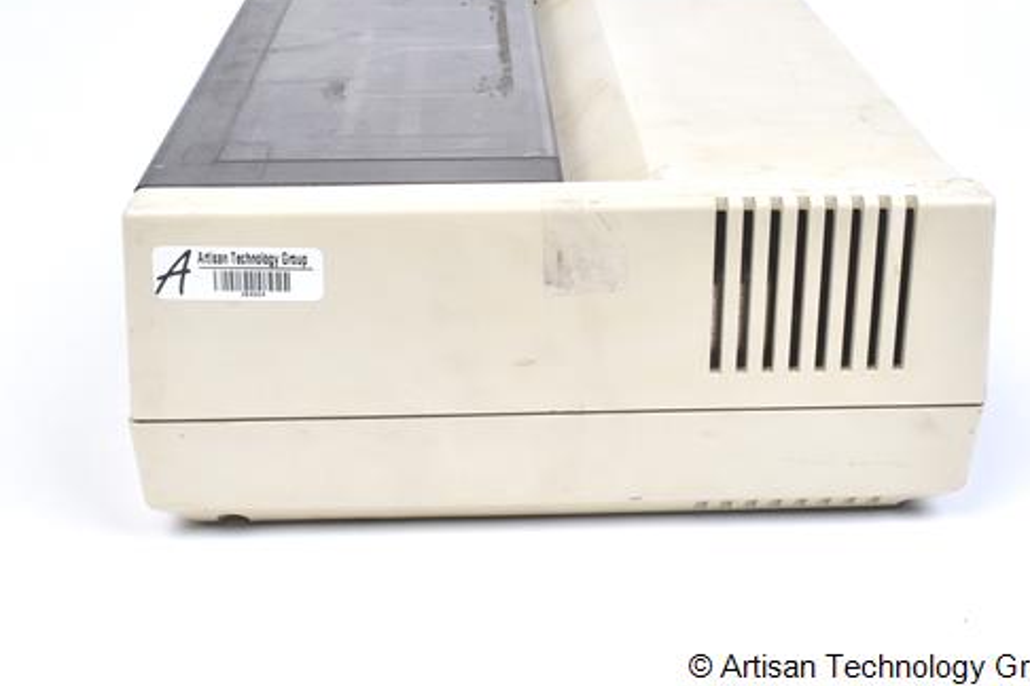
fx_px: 1059
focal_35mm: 37
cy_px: 265
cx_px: 464
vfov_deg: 35.8
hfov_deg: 51.8
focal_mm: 20
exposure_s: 1/200
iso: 200
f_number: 16
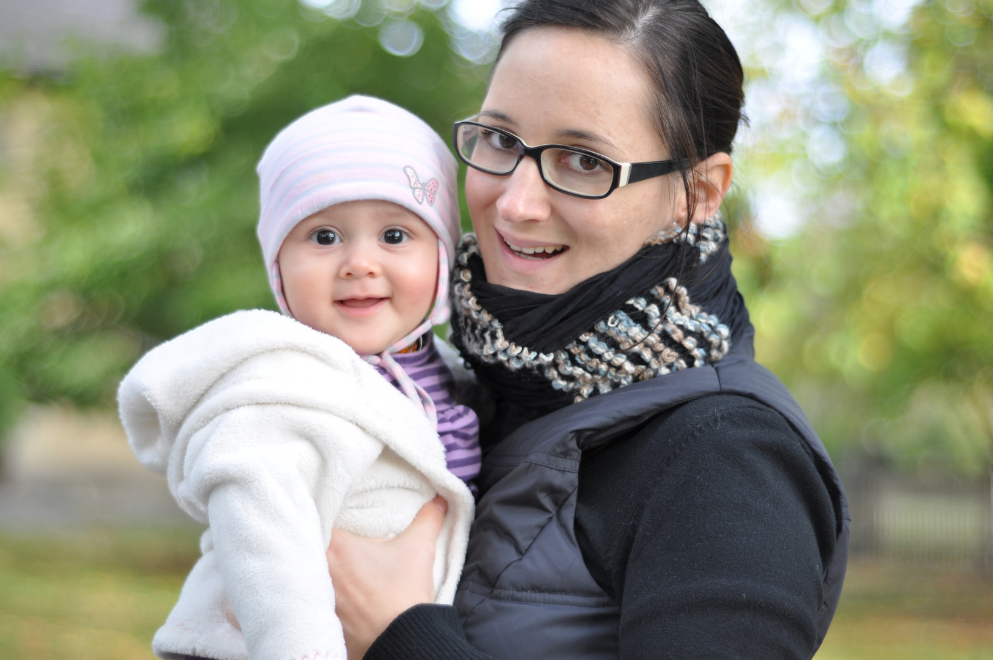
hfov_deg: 27.0
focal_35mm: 75
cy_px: 330
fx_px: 2066
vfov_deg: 18.1
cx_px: 496
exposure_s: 1/500
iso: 200
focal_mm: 50
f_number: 1.8
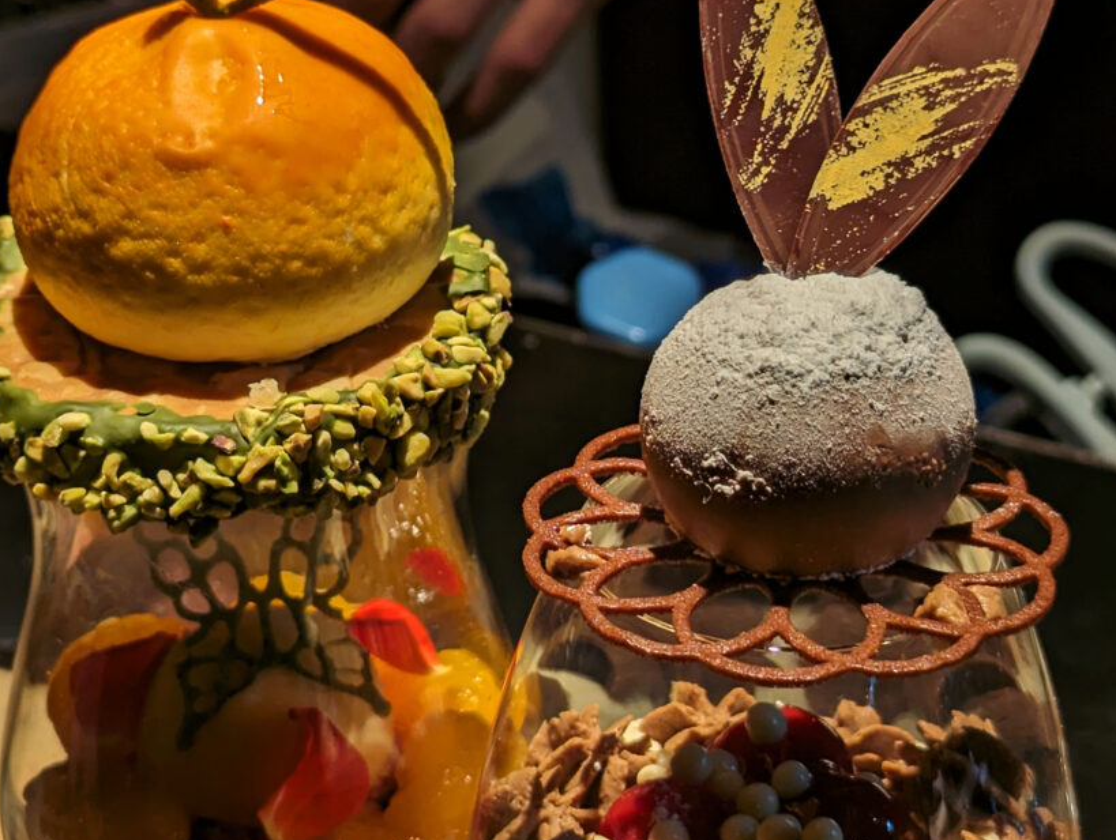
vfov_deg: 16.5
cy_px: 425
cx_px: 469
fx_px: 2906
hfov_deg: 21.7
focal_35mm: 90
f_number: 1.85
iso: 52
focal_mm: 6.81
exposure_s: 1/24
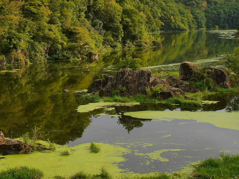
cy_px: 34
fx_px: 476
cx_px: 86
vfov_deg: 21.0
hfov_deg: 28.0
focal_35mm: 69
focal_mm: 19
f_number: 7.1
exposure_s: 1/160
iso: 160
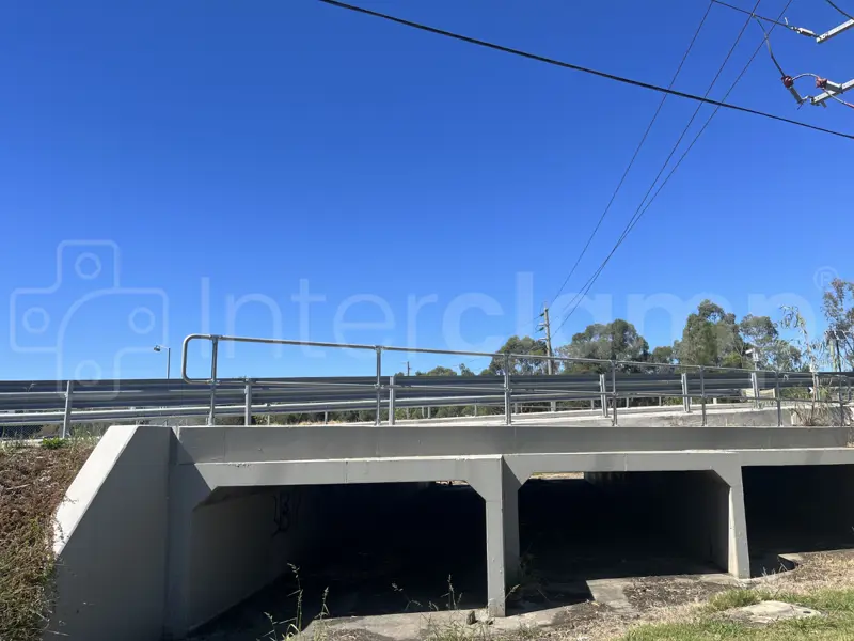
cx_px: 427
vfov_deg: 53.1
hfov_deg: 67.3
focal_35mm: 26
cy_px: 320
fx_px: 641
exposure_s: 1/2825
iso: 50
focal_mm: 5.1
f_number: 1.6
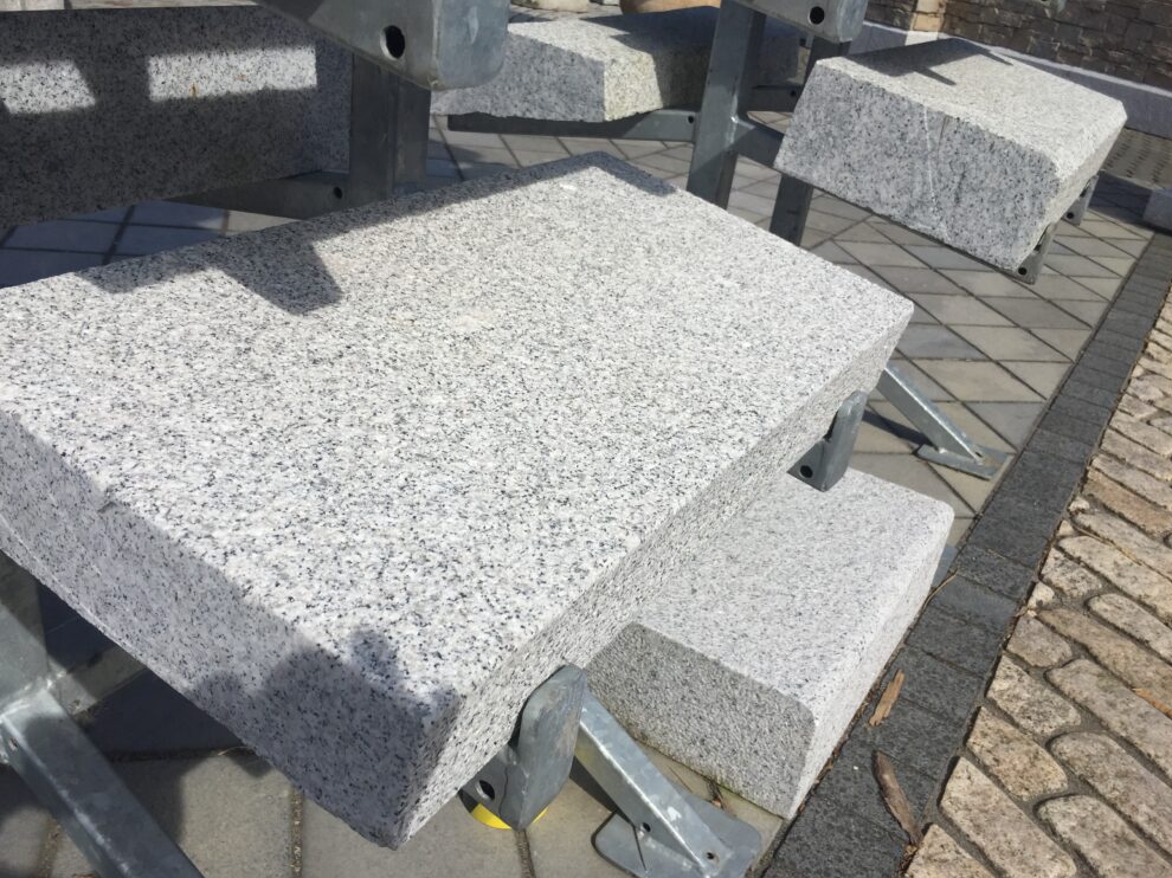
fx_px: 1015
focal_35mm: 30
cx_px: 568
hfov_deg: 60.0
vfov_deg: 46.8
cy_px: 453
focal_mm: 4.15
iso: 32
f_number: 2.2
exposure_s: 1/2825
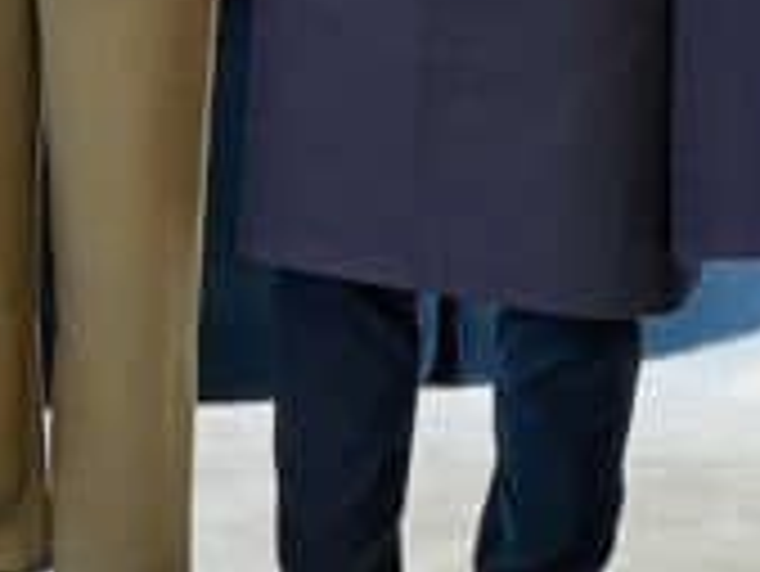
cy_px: -360
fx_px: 2593
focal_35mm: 118
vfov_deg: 11.9
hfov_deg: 15.8
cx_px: -234
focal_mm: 4.25
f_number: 1.8
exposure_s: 1/60
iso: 100
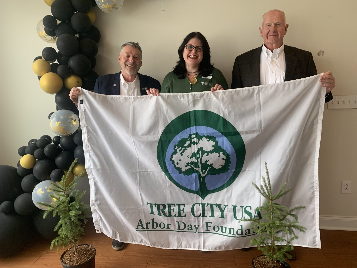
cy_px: 134
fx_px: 268
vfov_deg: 53.1
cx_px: 178
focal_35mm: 26
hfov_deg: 67.3
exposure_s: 1/60
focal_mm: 4.25
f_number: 1.8
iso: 100
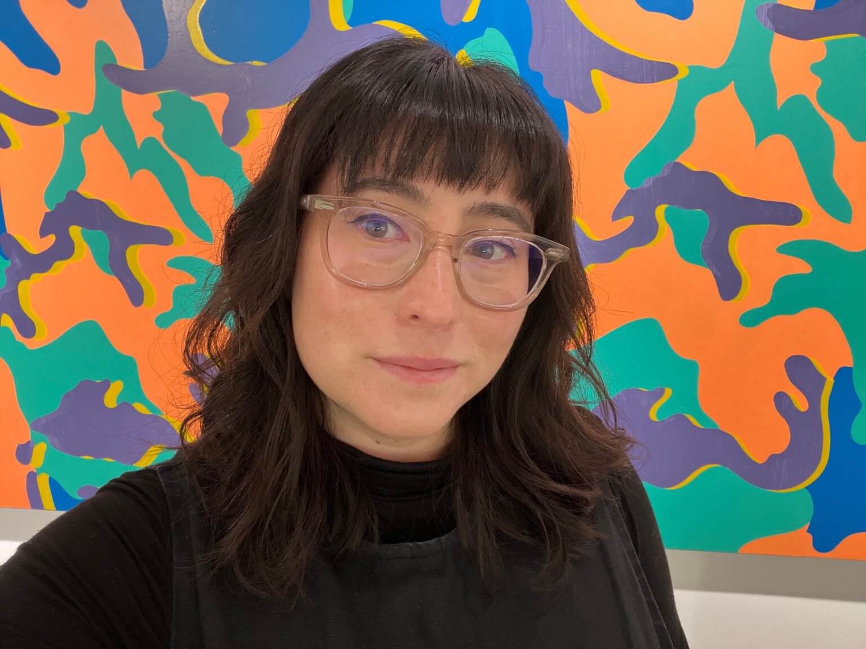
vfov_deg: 58.9
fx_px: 575
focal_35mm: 23
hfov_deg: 73.9
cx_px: 433
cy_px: 324
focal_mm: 2.71
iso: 320
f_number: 2.2
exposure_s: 1/30
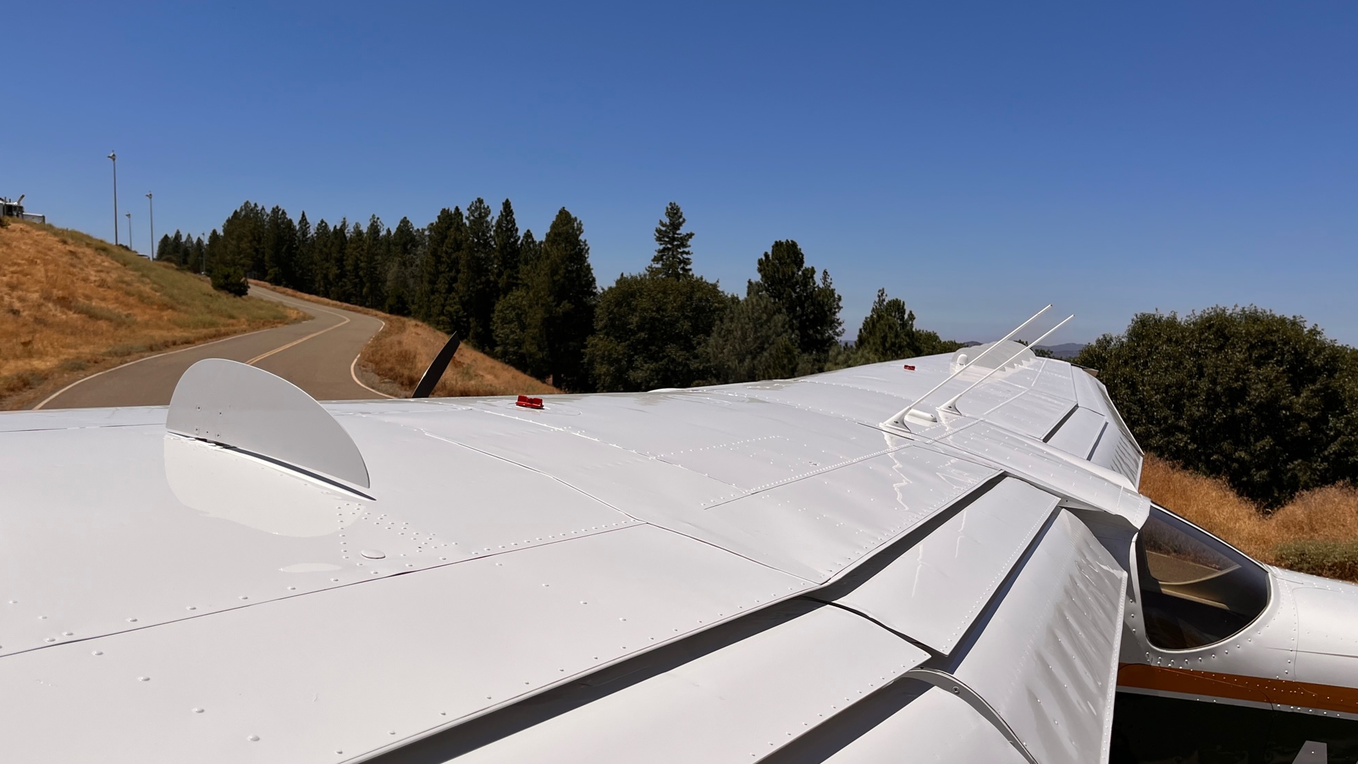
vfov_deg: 40.1
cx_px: 670
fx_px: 1044
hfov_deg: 66.1
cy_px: 448
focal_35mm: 29
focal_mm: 5.1
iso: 50
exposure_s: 1/11905
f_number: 1.6
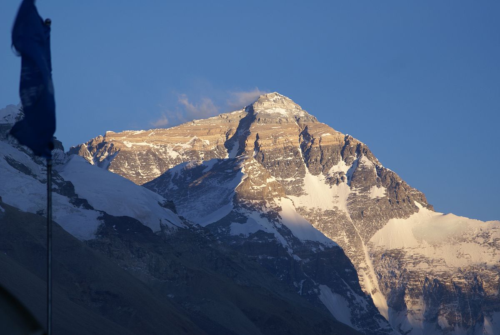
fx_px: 2190
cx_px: 250
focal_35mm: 158
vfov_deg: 8.7
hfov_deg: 13.0
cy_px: 168
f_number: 4.5
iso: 100
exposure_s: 1/160
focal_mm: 105
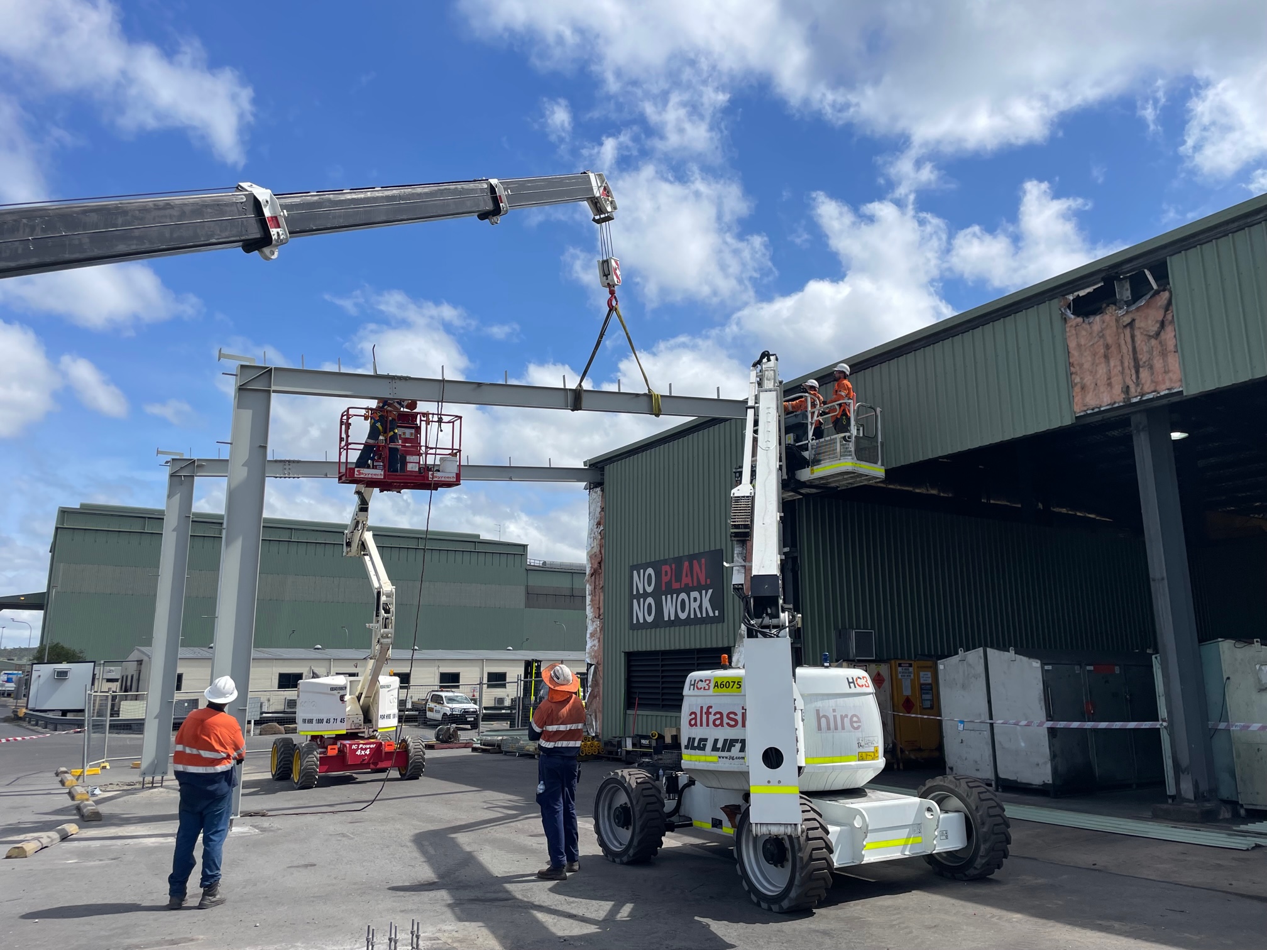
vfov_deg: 53.1
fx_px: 952
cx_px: 634
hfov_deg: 67.3
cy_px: 475
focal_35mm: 26
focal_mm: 4.2
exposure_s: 1/4831
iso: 32
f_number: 1.6
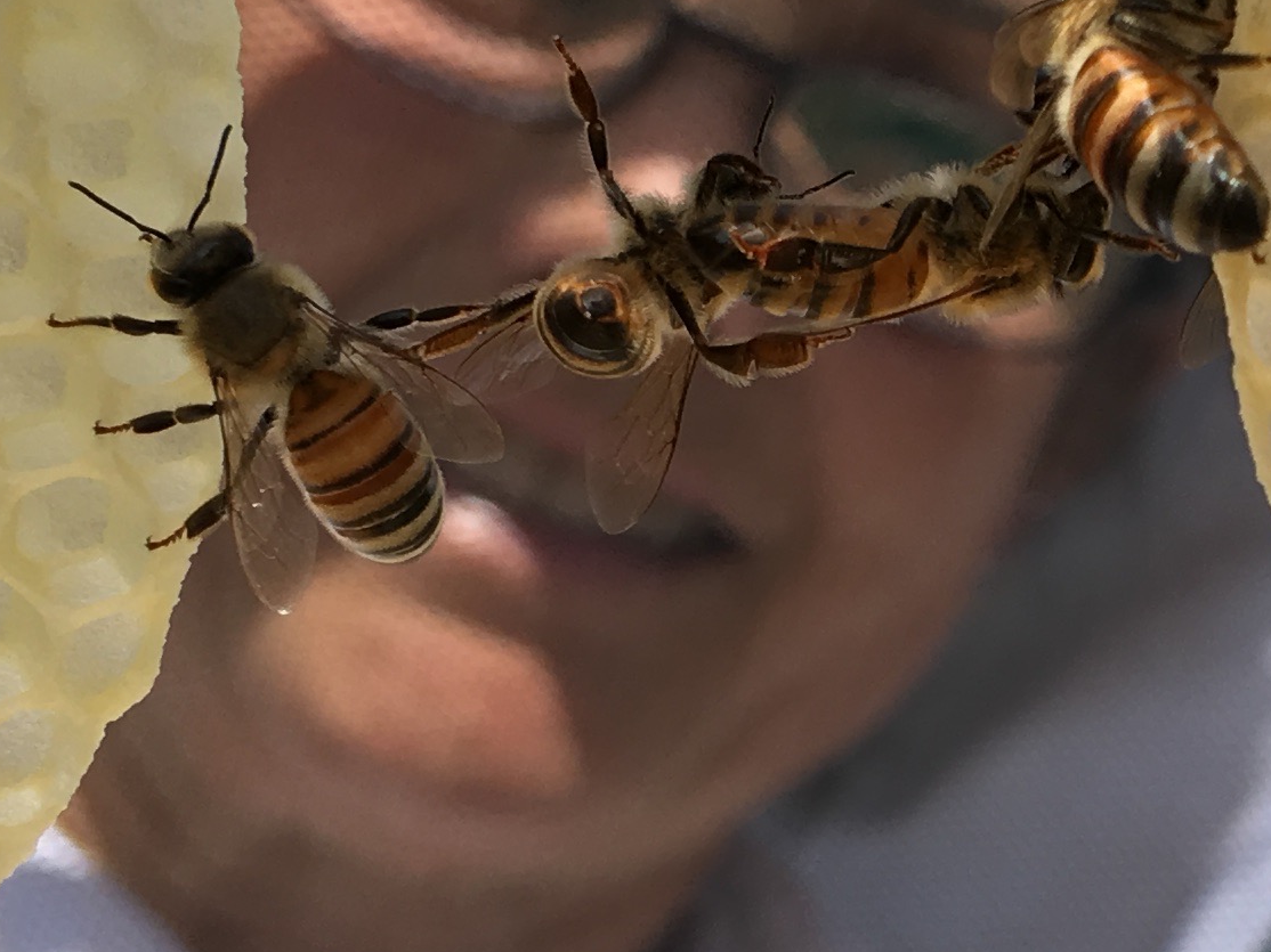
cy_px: 673
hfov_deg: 18.1
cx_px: 1341
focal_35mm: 105
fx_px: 3854
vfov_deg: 14.1
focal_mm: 4.15
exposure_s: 1/739
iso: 25
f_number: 2.2
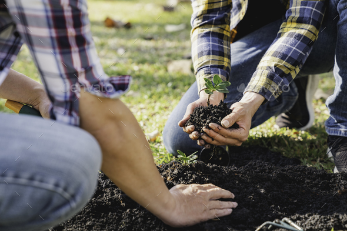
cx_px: 174
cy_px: 116
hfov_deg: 28.9
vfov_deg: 19.4
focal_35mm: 70
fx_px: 674
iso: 100
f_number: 3.5
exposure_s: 1/200
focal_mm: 70
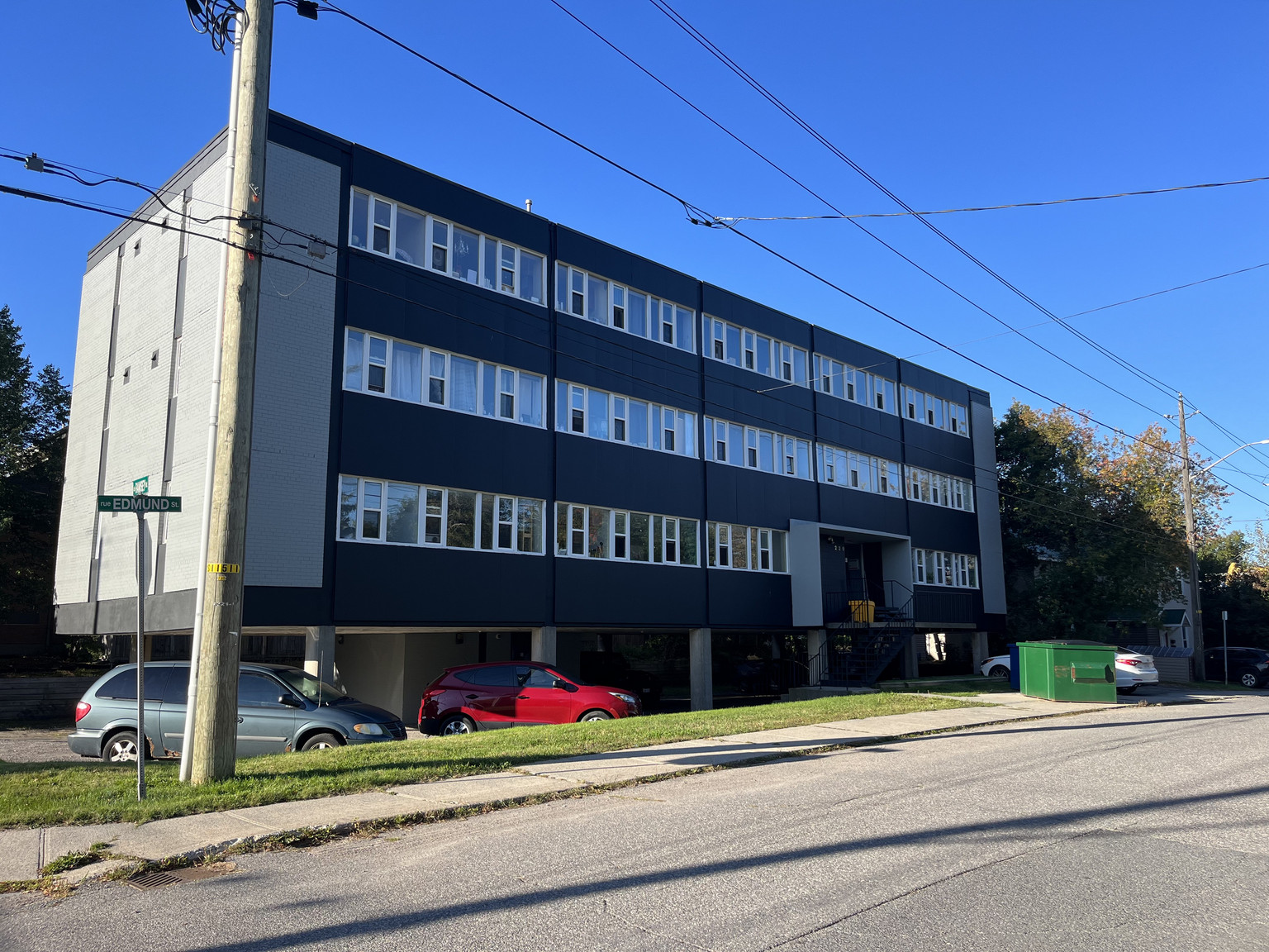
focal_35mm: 26
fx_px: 953
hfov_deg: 67.3
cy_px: 476
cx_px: 634
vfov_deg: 53.1
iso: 50
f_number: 1.6
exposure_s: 1/1441
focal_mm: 5.1
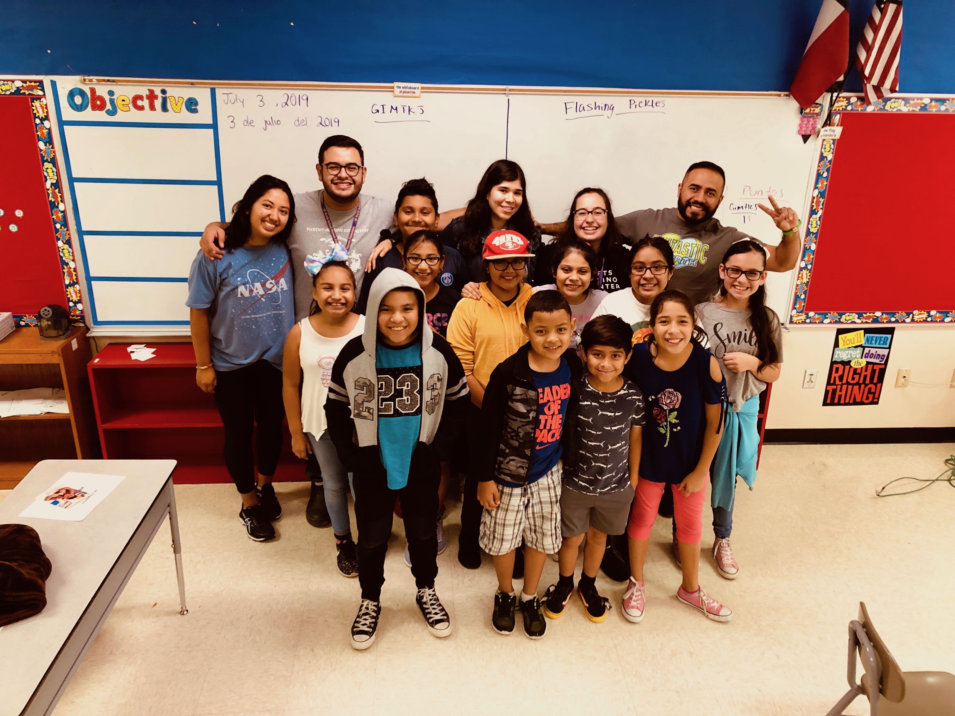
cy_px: 358
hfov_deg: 63.4
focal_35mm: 28
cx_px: 478
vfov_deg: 49.7
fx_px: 772
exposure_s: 1/15
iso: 50
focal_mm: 4
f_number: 1.8
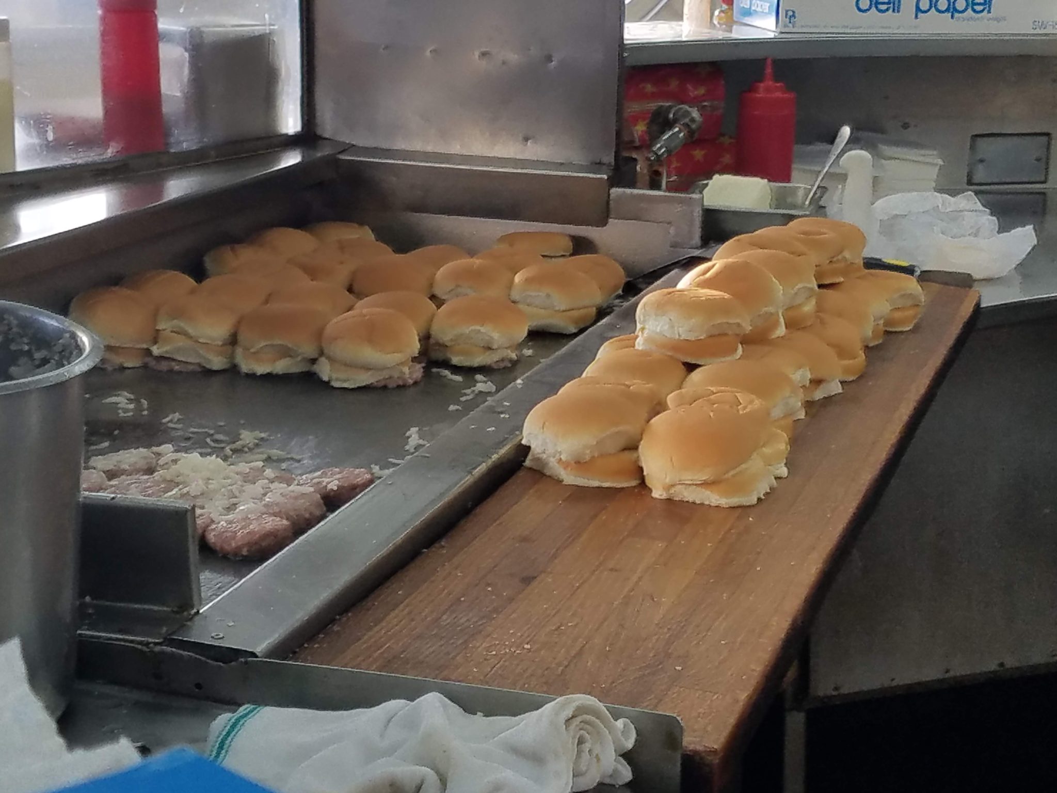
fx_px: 794
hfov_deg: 67.3
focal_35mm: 26
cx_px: 528
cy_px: 396
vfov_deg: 53.1
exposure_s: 1/120
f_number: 1.7
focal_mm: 4.2
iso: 80
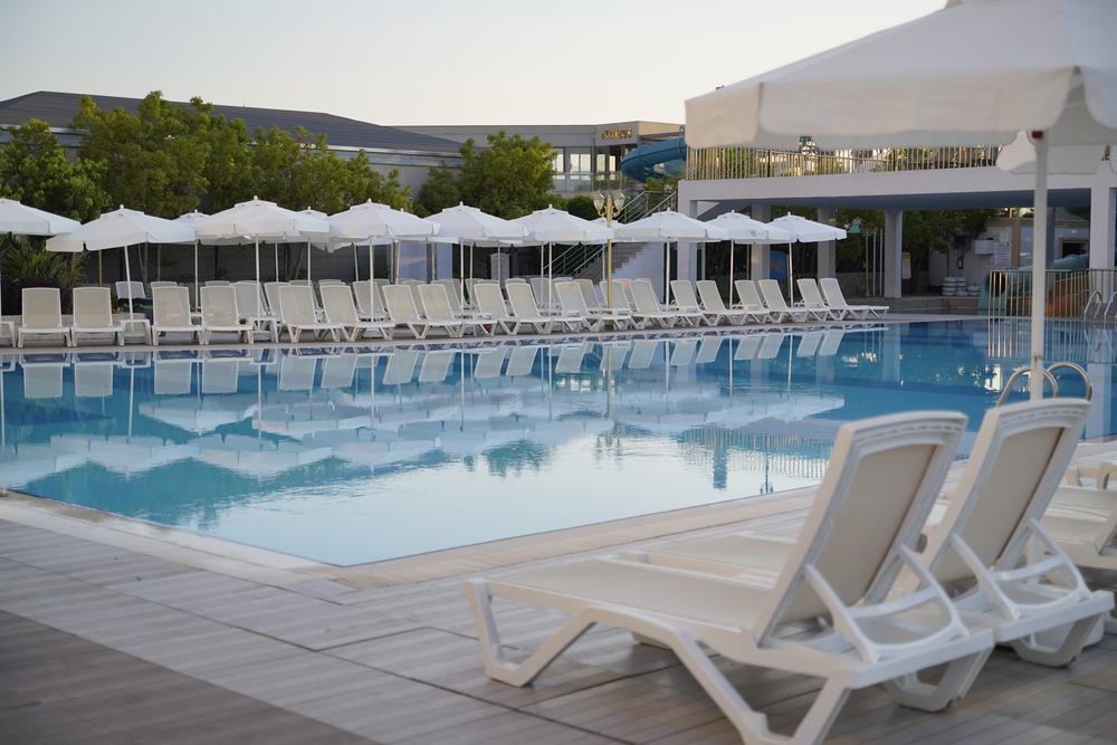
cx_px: 558
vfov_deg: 27.5
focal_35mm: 49
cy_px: 372
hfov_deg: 40.3
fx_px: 1520
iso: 400
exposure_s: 1/1600
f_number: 2.8
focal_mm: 49
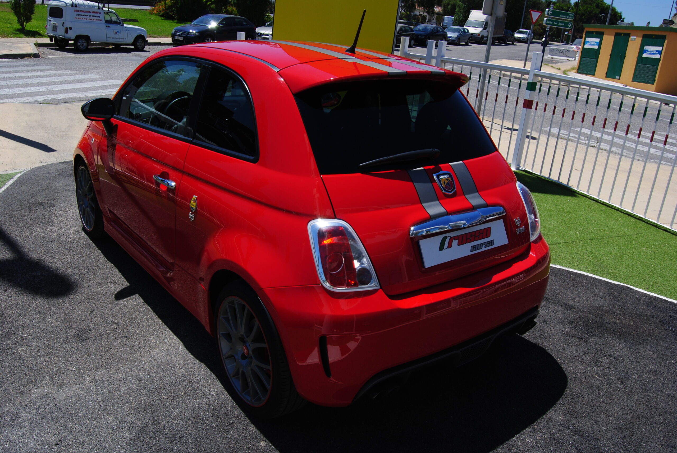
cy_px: 226
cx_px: 338
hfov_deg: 61.9
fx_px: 565
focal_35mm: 30
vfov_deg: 43.7
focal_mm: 20
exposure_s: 1/250
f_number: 10
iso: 100
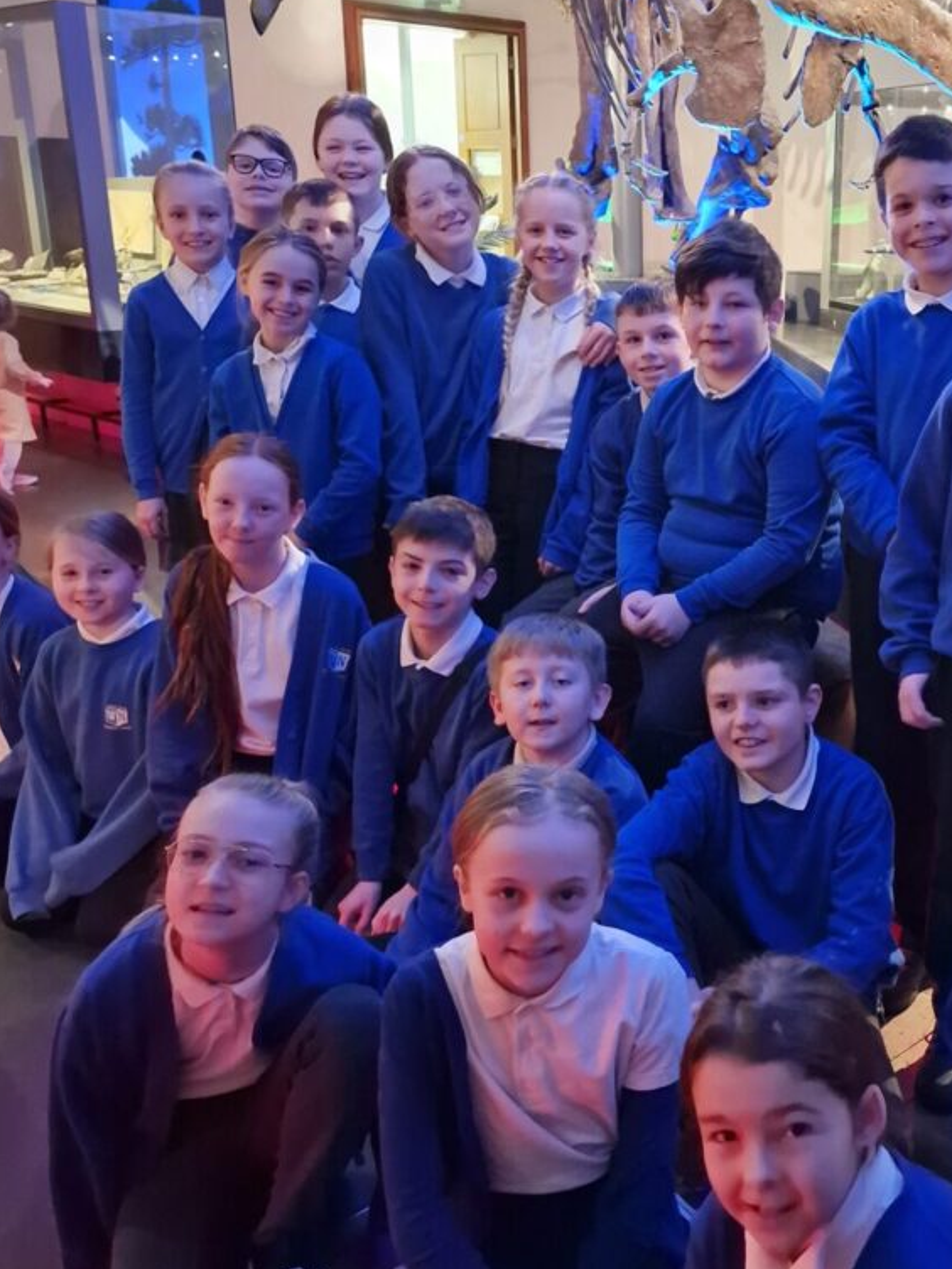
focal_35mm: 40
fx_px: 1467
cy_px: 624
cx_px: 739
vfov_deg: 46.8
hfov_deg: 35.0
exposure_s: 1/13
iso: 1600
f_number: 1.8
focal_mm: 6.4
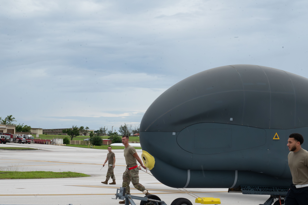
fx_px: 787
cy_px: 133
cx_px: 188
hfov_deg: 22.1
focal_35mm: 92
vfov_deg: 14.8
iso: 2500
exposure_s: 1/250
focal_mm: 65
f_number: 22
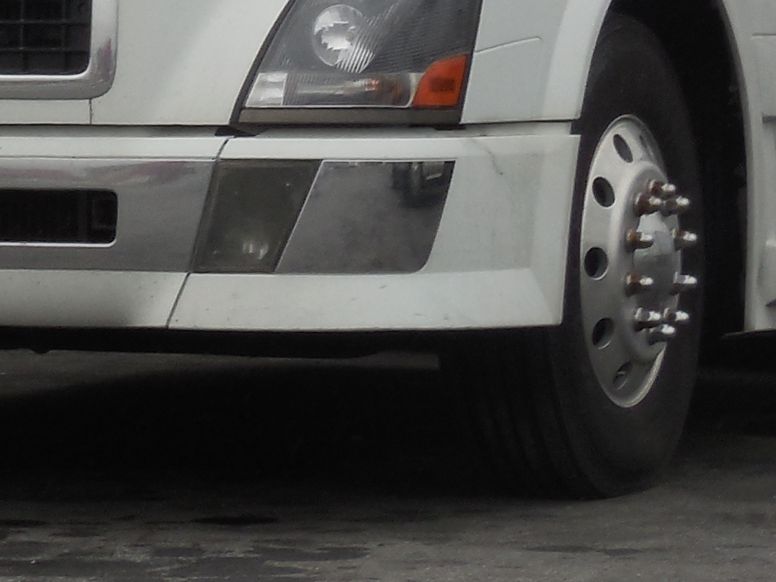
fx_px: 7443
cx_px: -521
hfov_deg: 5.9
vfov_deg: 4.4
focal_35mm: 332
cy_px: -330
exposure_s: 1/320
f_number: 4.6
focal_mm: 14.5
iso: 125
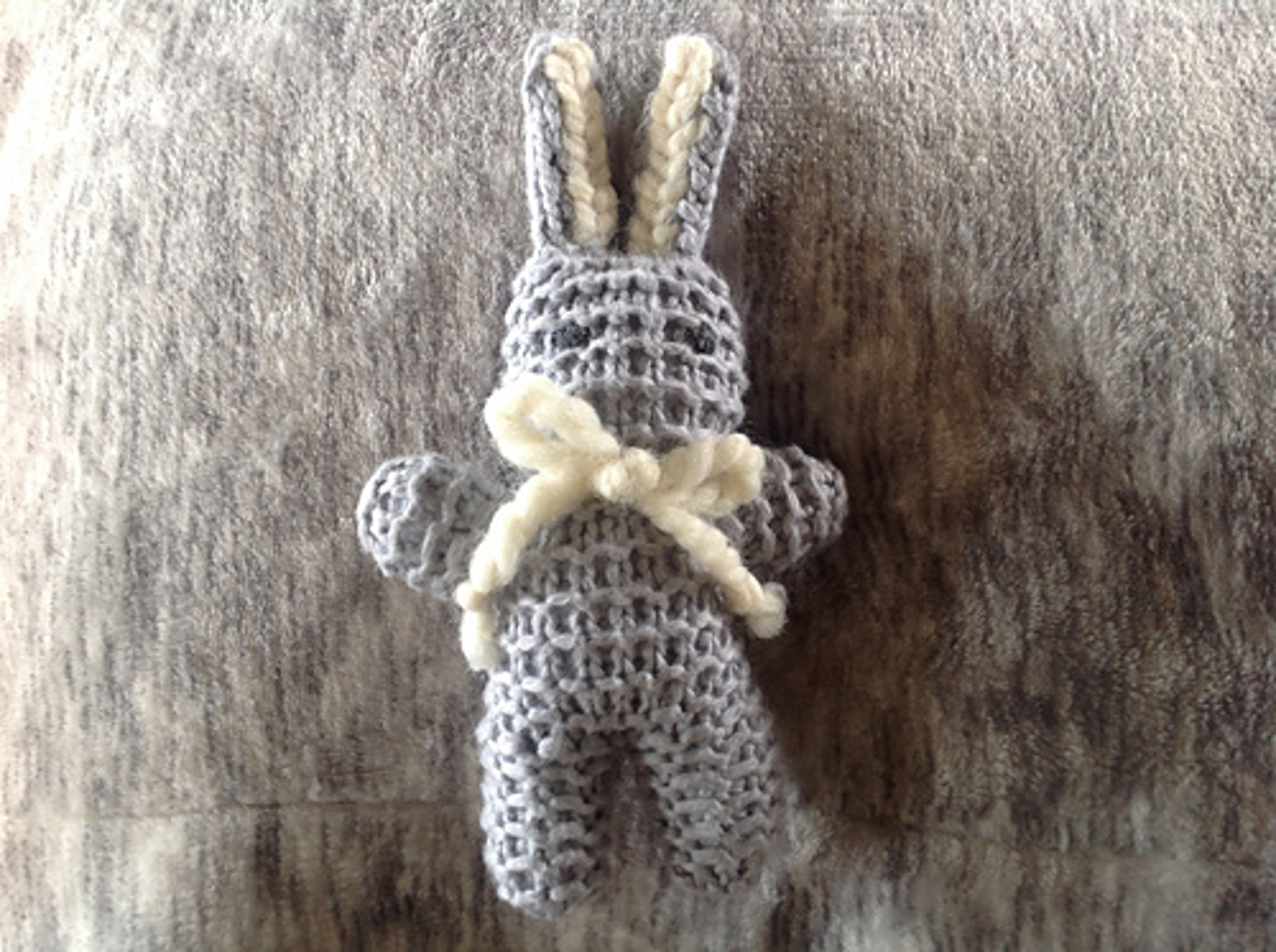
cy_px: 476
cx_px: 638
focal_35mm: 35
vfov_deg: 40.6
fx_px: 1288
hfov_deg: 52.7
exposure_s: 1/15
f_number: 2.4
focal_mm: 4.28
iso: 64
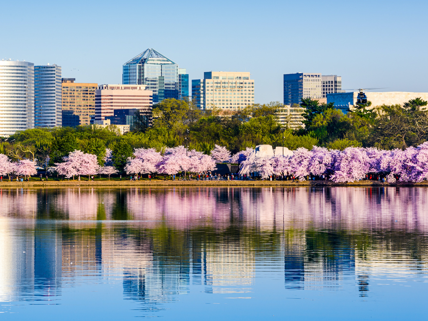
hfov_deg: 7.4
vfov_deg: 5.5
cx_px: 139
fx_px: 3313
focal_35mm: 268
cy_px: 122
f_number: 16
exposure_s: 1/20
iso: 64
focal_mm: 185
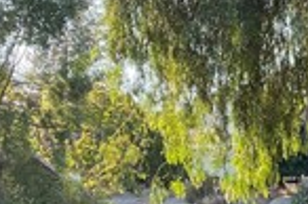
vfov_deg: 10.4
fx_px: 1128
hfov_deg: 15.3
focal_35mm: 132
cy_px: 80
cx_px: 293
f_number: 1.8
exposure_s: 1/225
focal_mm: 3
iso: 16
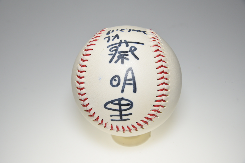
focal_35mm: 110
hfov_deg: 18.6
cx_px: 122
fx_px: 749
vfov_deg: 12.5
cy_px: 82
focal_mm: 110
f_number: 13
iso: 100
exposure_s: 1/13
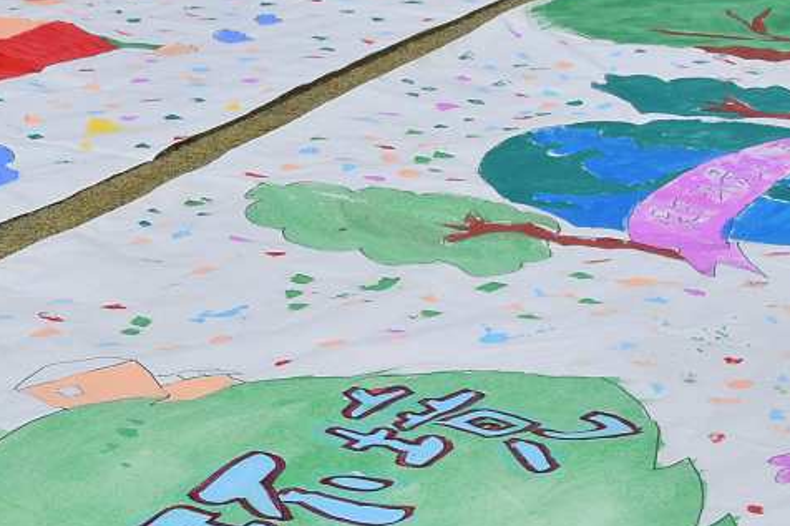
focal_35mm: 121
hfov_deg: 16.7
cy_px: 270
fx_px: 2654
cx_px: 113
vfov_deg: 11.3
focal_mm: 32
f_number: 18
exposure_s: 1/1250
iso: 640
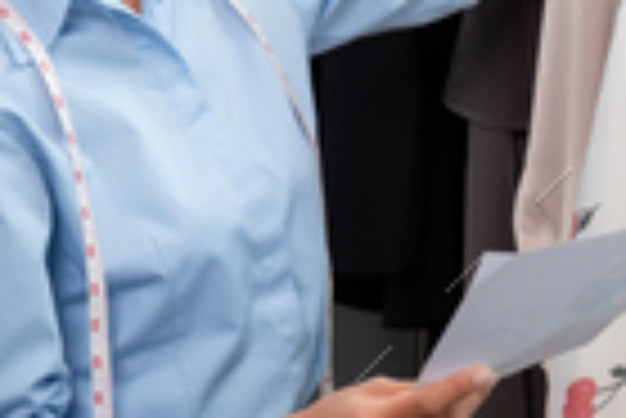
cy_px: 126
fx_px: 2872
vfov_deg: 8.3
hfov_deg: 12.4
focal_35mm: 165
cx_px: 126
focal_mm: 39
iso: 400
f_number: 4
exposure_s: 1/125
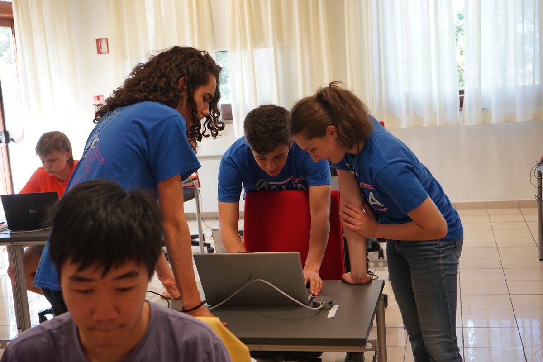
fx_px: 724
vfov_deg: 28.1
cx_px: 272
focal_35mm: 48
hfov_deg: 41.1
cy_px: 181
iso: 1250
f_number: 6.3
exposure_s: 1/60
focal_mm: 48
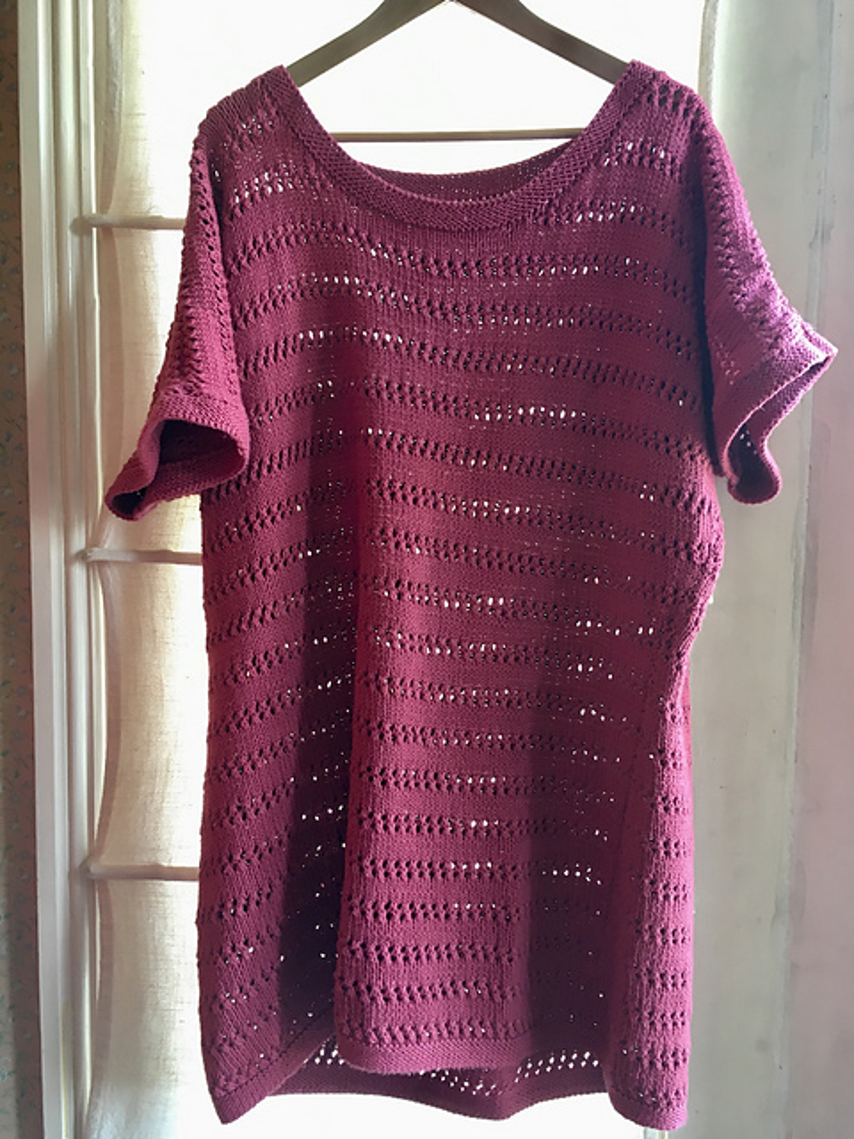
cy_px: 570
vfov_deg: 61.7
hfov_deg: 48.2
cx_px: 427
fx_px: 954
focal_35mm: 29
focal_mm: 4.15
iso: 80
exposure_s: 1/33
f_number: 2.2
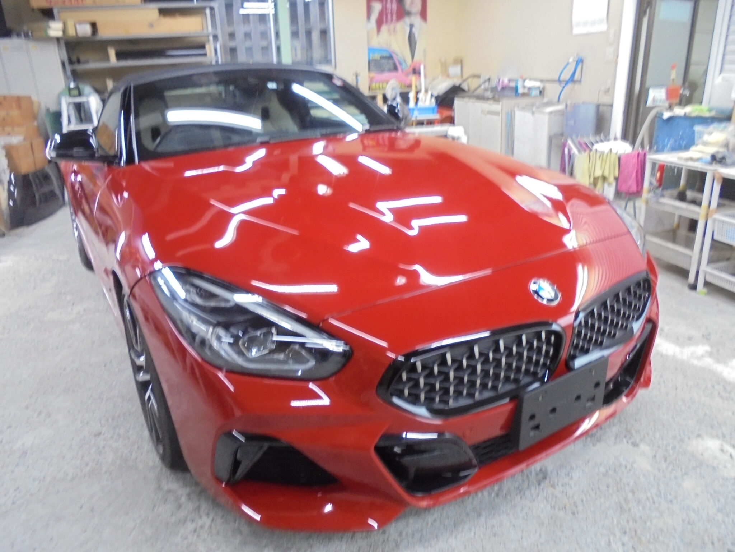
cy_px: 276
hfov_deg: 67.3
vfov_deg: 53.1
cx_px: 368
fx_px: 552
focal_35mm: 26
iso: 400
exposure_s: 1/30
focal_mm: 4.6
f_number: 3.5
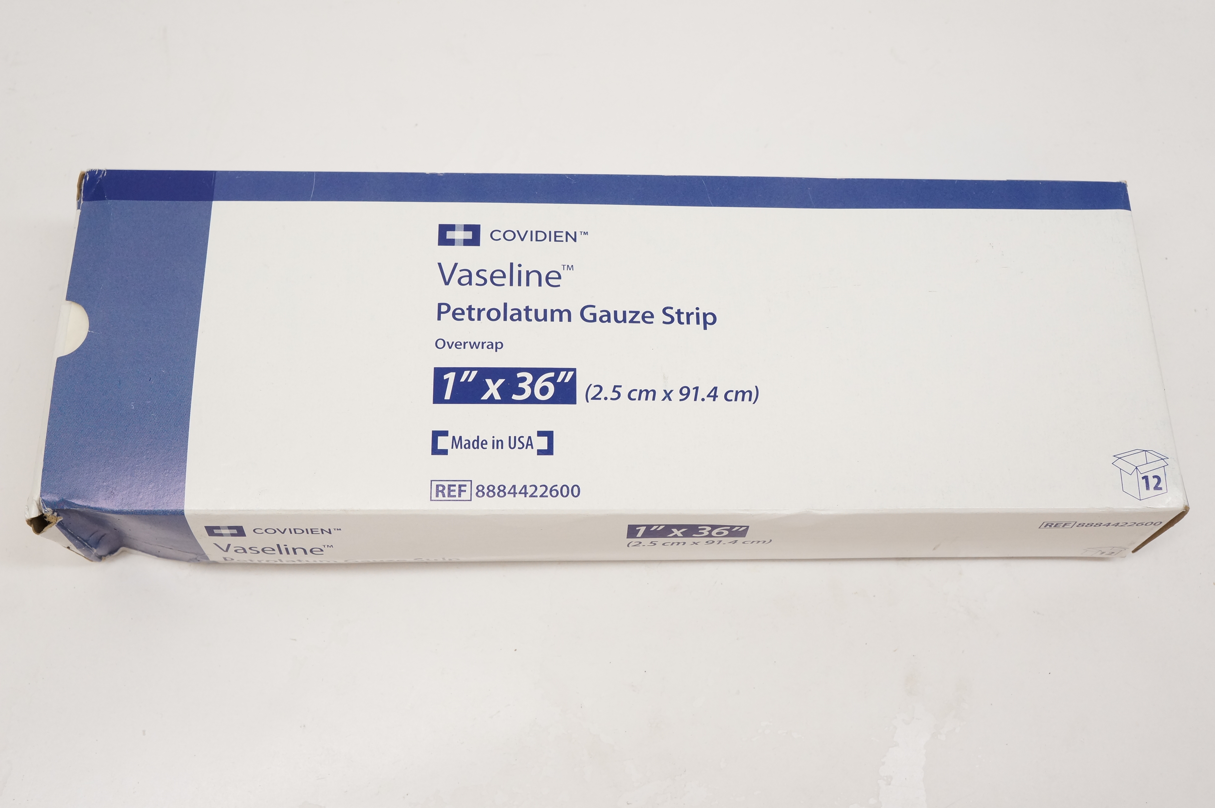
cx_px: 608
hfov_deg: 51.3
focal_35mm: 38
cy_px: 404
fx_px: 1264
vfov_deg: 35.4
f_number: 7.1
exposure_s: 1/125
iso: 800
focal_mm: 25
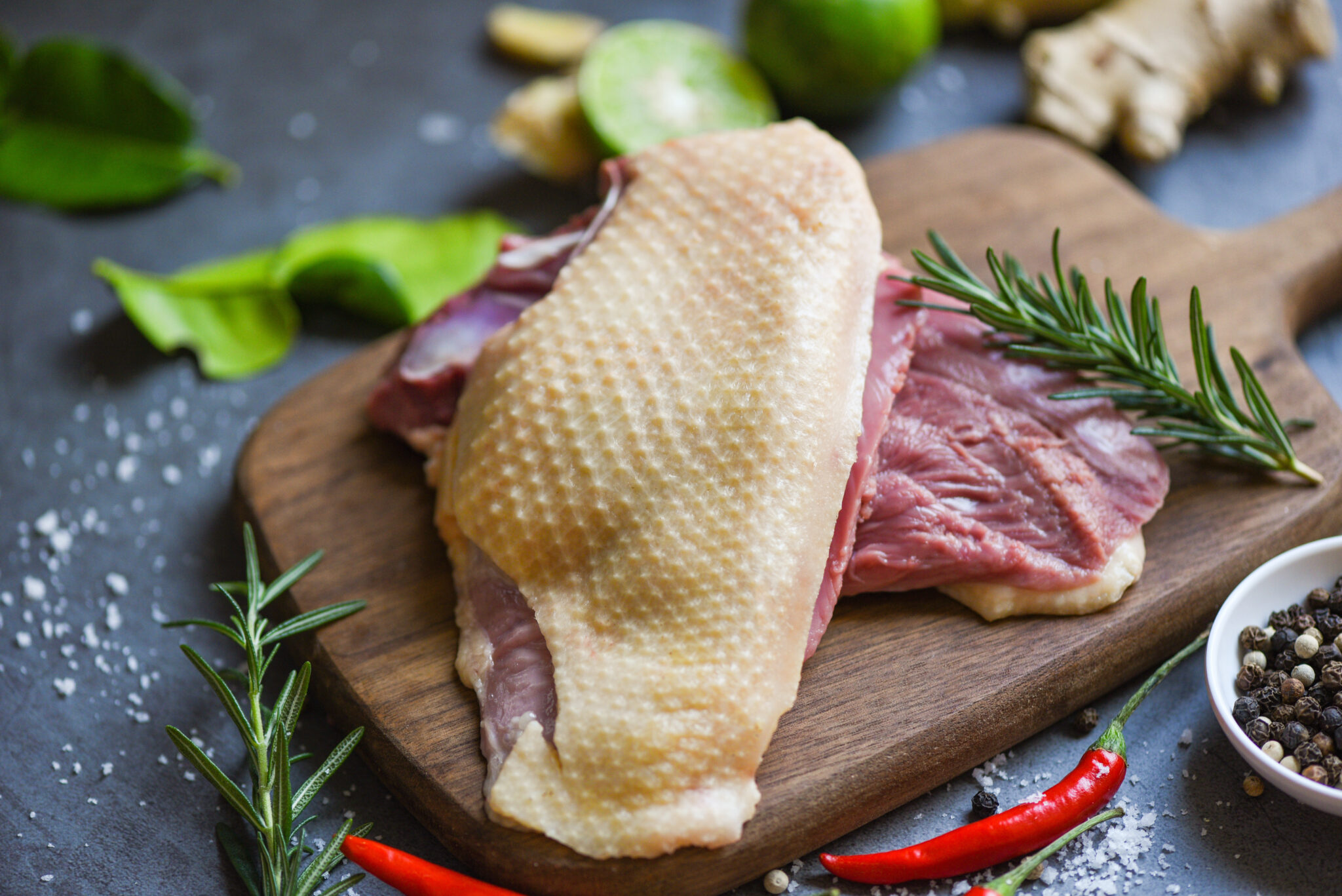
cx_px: 671
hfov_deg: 19.4
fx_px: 3915
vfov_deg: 13.1
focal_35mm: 105
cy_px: 448
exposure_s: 1/250
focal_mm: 105
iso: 400
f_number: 4
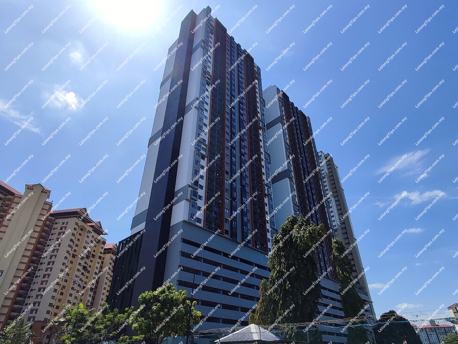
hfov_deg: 94.5
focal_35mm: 16
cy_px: 172
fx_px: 212
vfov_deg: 78.1
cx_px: 229
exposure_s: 1/2567
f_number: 2.2
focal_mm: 1.65
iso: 50
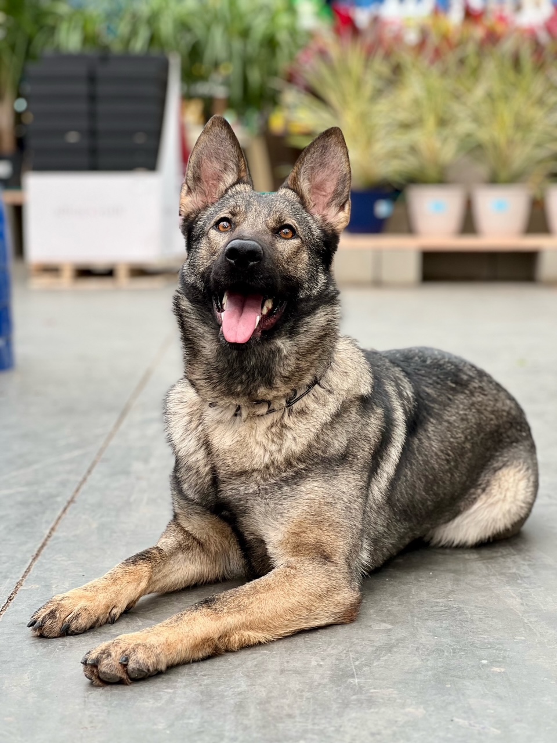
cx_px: 278
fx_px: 1652
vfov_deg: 25.3
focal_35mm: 77
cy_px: 372
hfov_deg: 19.1
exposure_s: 1/121
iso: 50
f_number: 2.8
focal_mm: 9
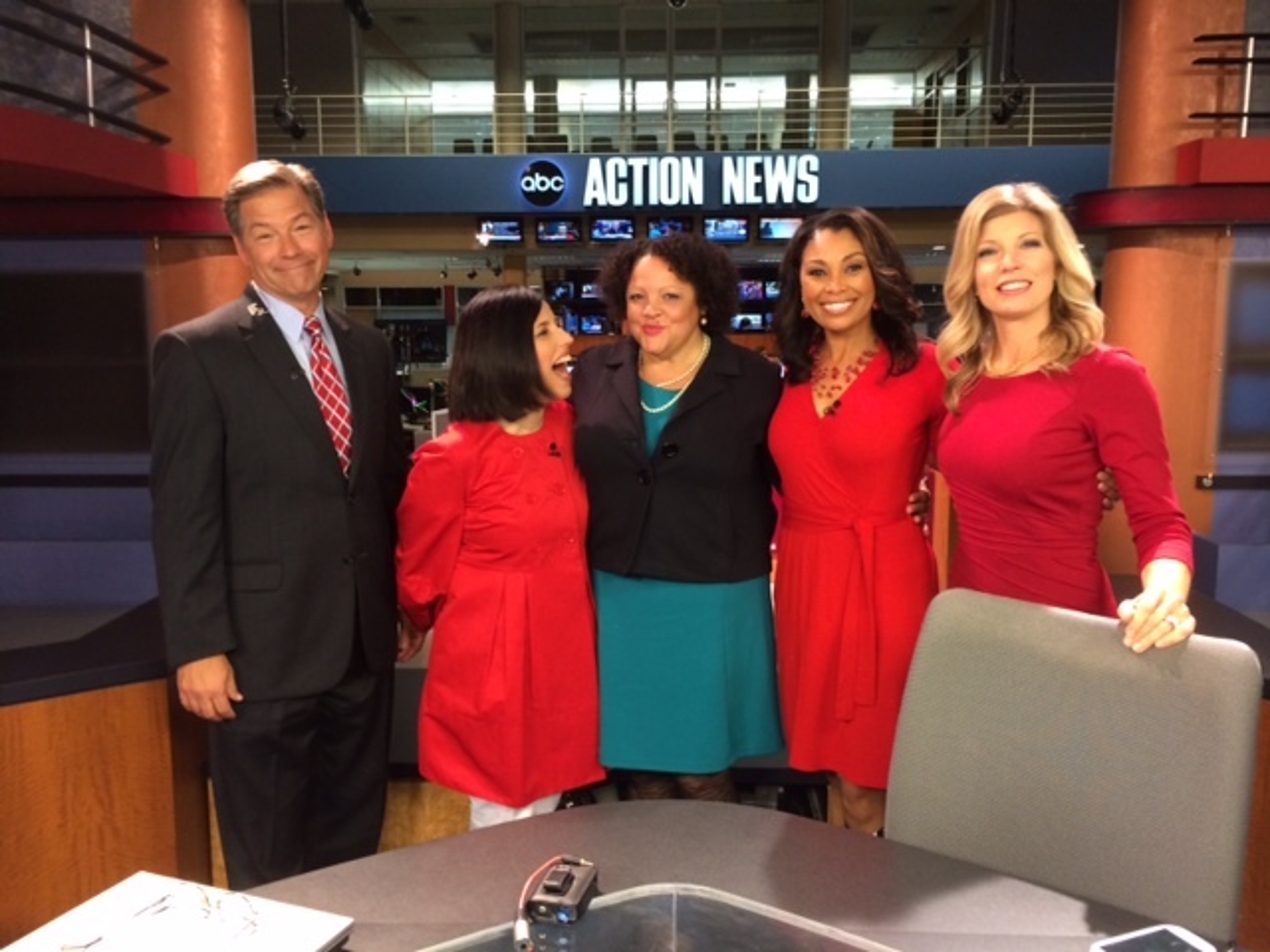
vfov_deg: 46.8
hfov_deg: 60.0
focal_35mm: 30
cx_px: 635
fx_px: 1101
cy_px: 476
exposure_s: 1/30
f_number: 2.2
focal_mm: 4.12
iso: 125
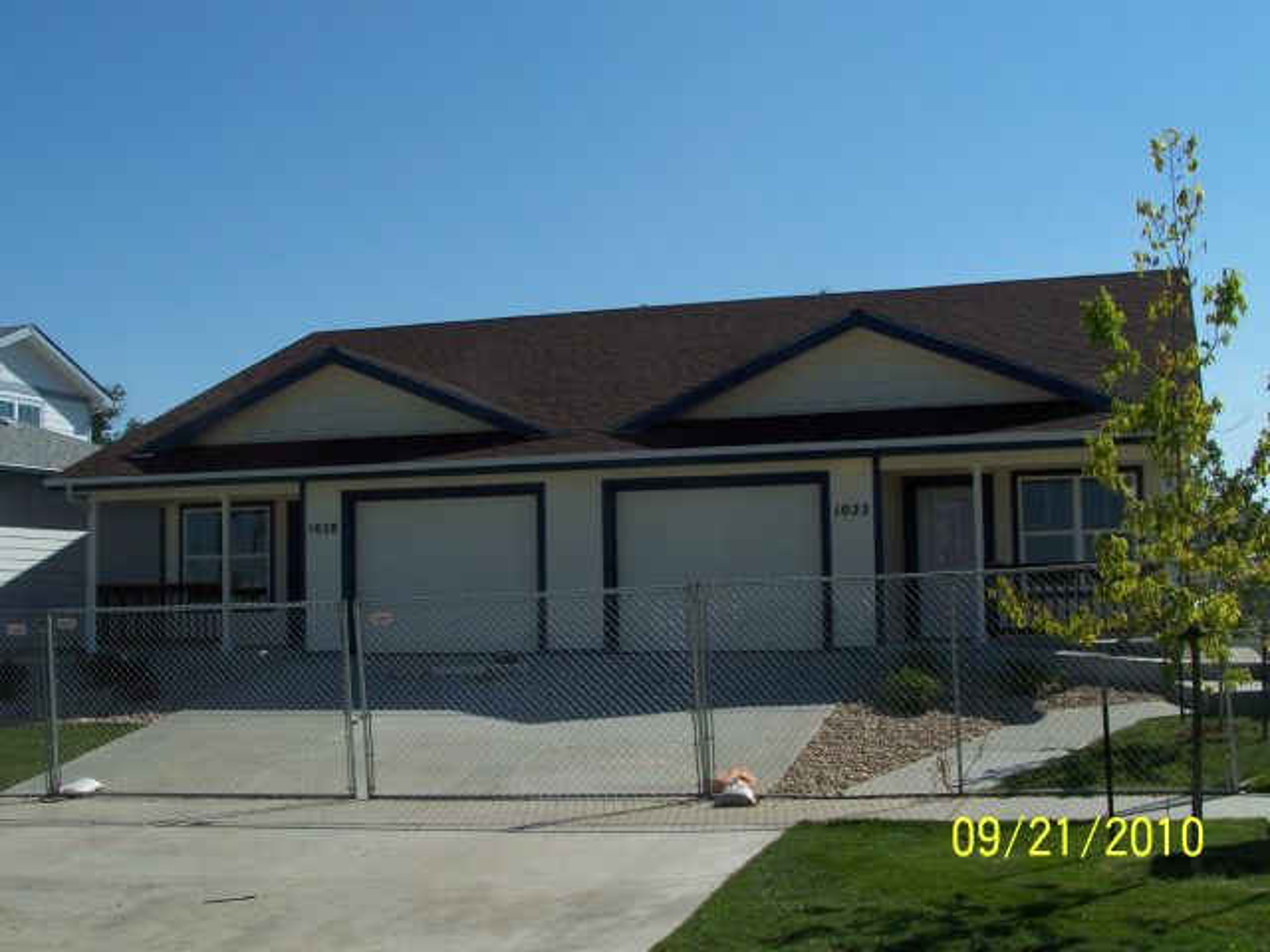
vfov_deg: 30.3
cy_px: 476
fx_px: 1761
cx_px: 635
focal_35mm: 48
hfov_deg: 39.7
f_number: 5.6
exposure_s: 1/640
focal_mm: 8
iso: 80
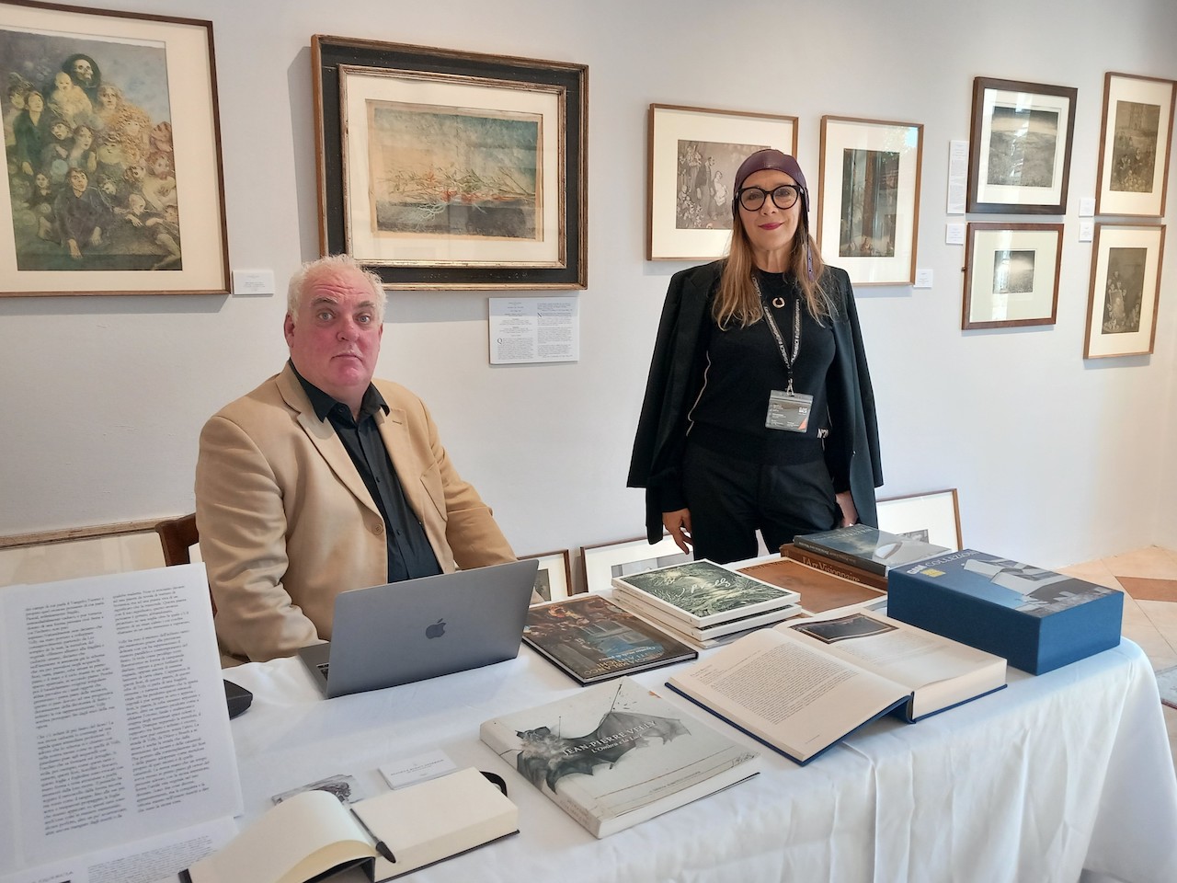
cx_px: 588
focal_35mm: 27
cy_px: 442
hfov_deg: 65.3
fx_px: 918
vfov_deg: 51.4
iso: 200
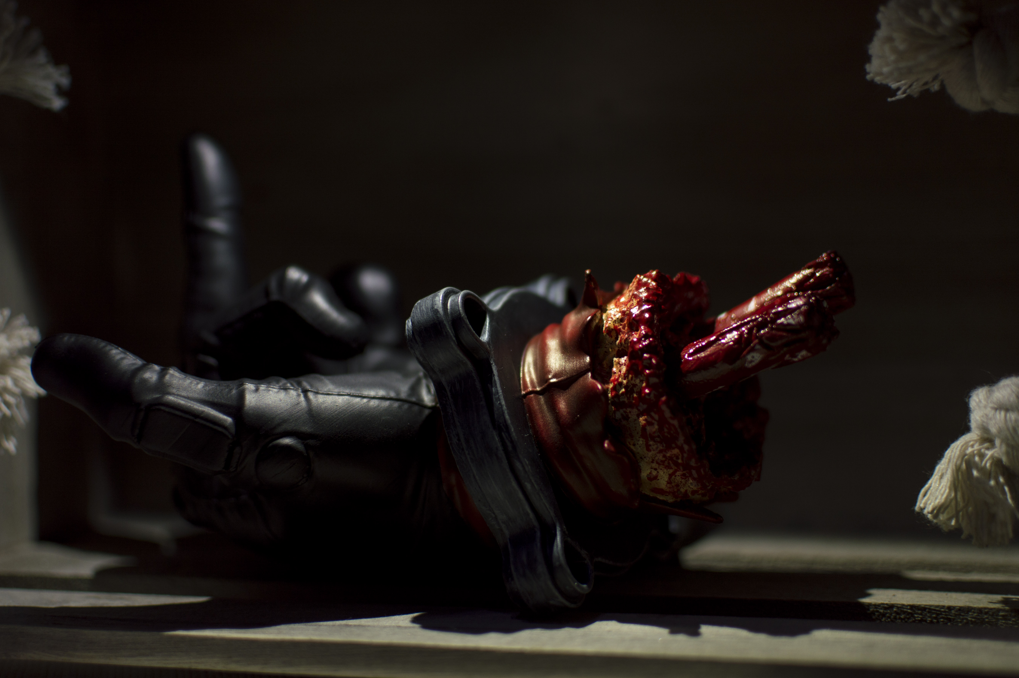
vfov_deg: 23.5
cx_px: 488
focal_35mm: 58
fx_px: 1627
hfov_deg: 34.8
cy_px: 313
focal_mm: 35
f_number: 1.8
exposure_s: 1/100
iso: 100
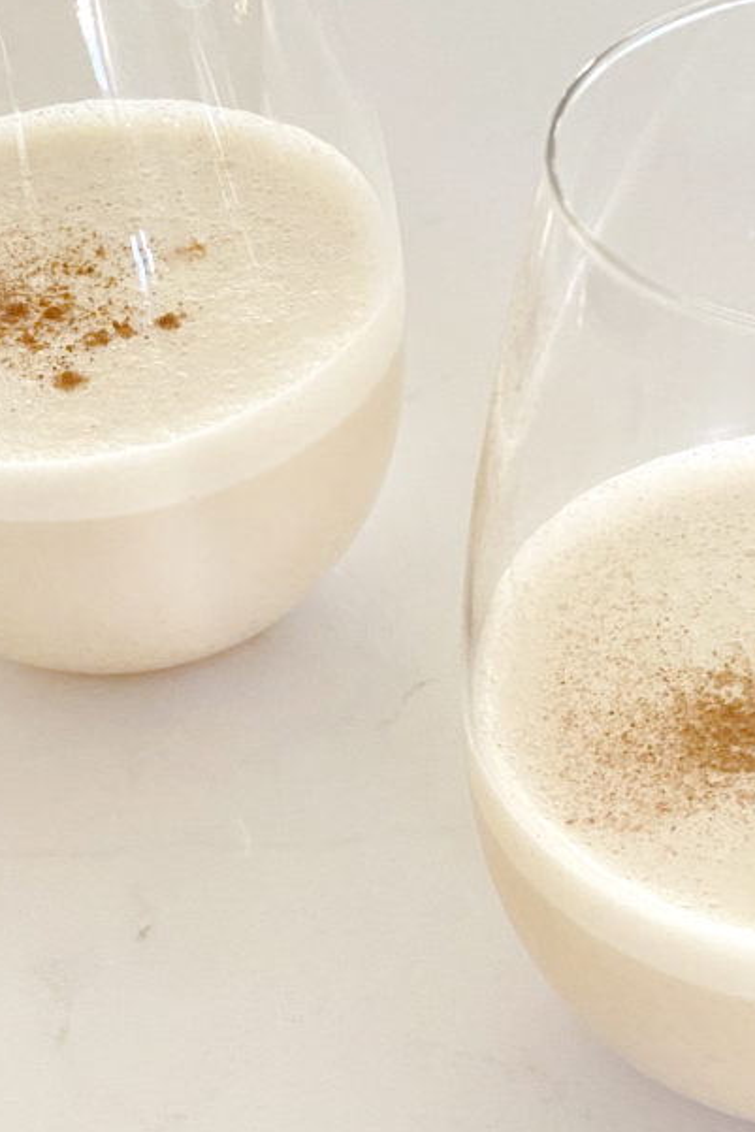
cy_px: 513
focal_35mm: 48
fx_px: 1509
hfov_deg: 27.1
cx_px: 682
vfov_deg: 41.1
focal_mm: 4.25
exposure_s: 1/46
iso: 400
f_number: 1.8
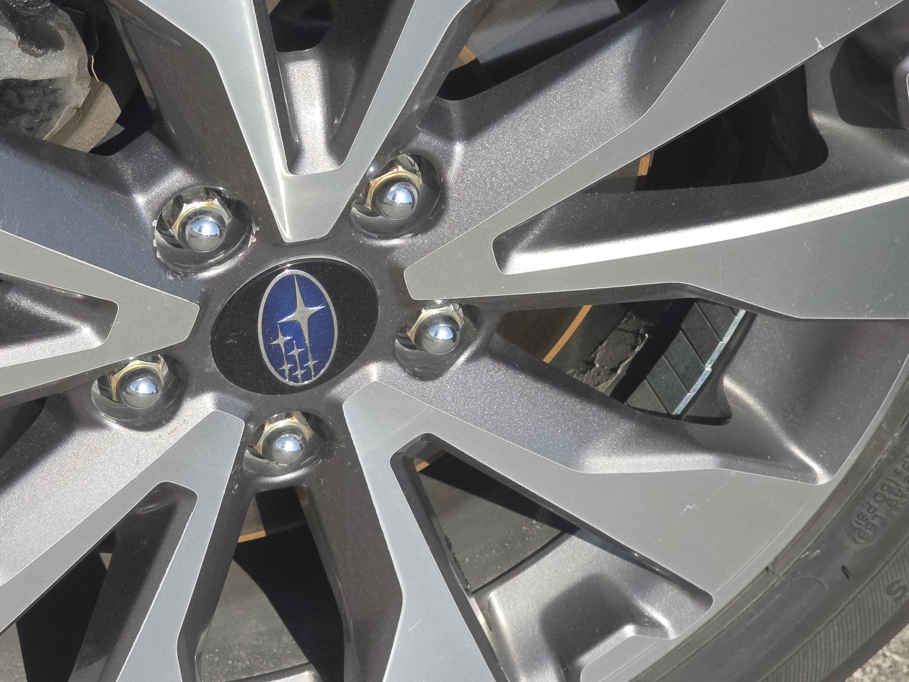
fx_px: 3020
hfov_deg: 17.1
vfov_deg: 12.9
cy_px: 269
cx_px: 316
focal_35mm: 115
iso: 50
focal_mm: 7.9
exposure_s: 1/1894
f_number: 2.4
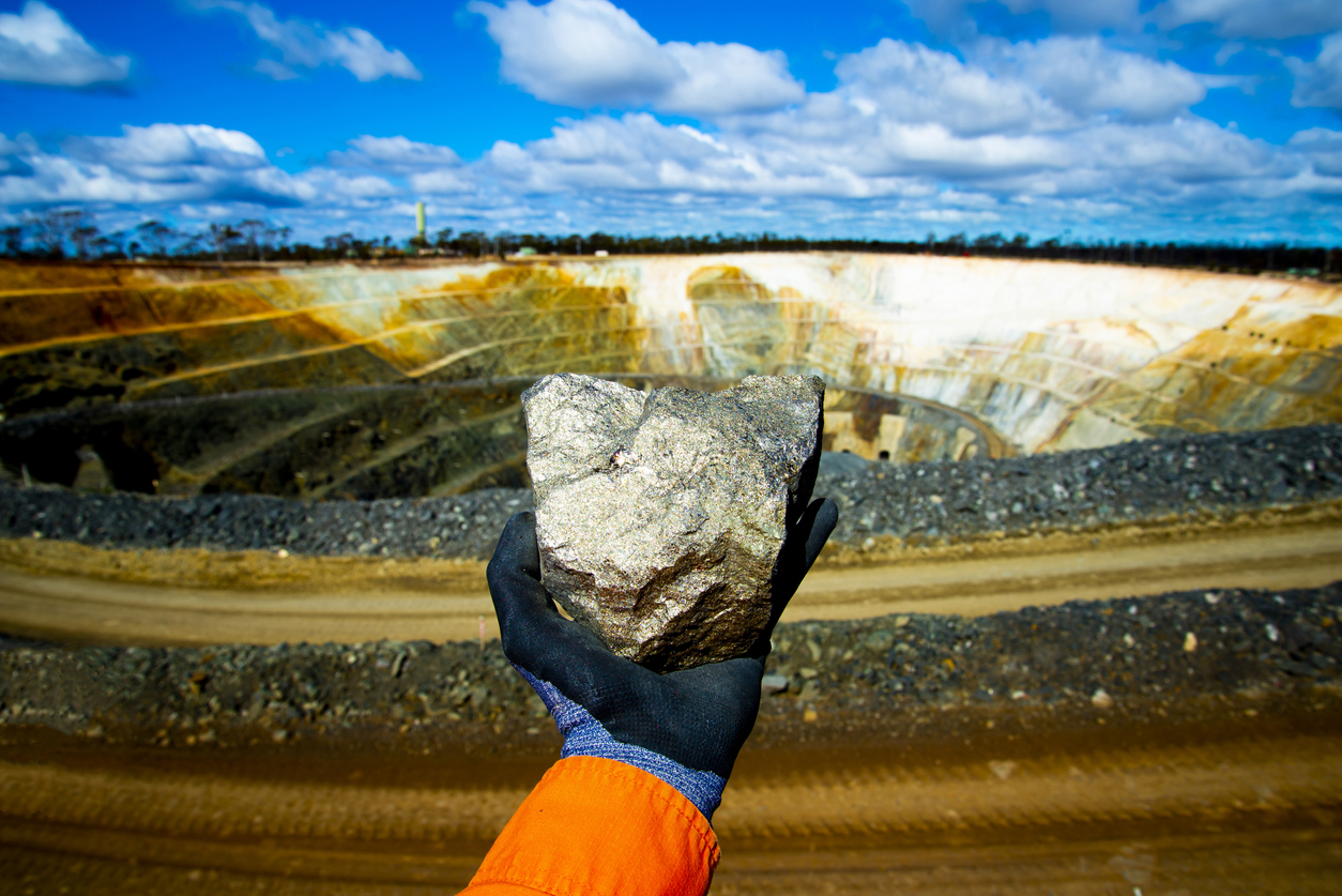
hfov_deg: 73.7
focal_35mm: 24
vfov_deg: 53.2
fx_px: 895
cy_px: 448
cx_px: 671
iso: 100
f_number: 9
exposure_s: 1/320
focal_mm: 24
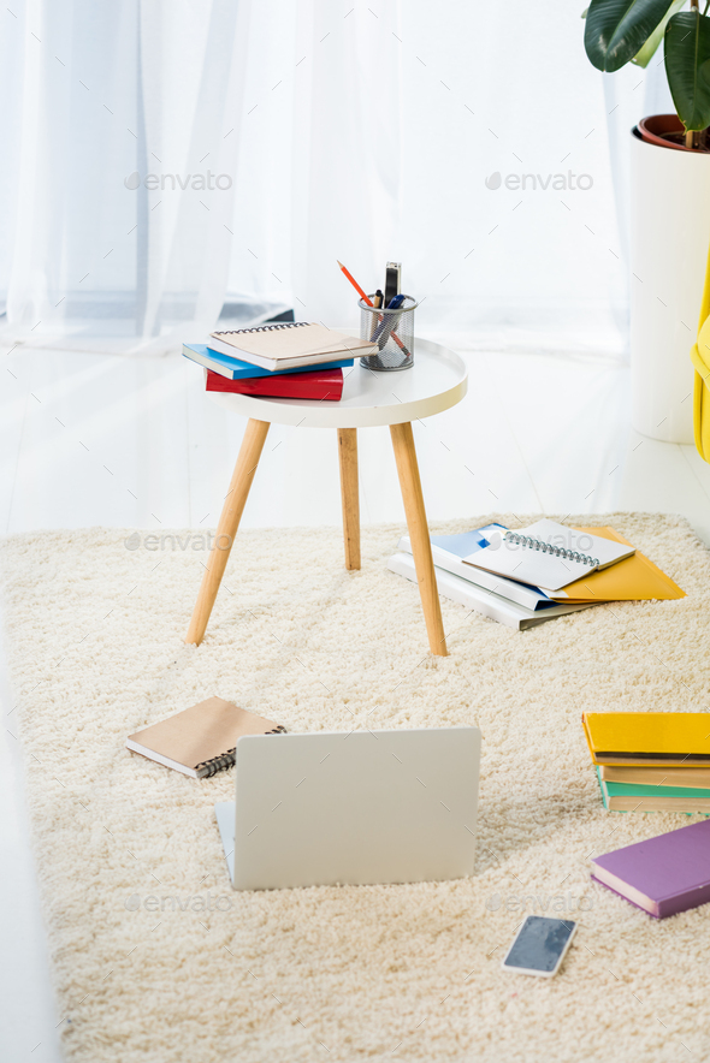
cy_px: 532
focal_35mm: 85
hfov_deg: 16.1
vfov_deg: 23.9
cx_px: 355
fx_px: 2512
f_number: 4
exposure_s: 1/160
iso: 100
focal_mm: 85
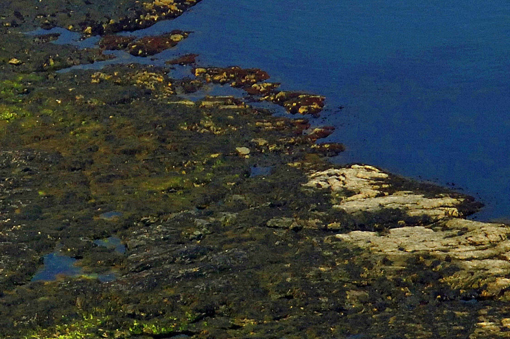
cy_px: 218
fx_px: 4768
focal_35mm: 337
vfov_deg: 4.1
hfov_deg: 6.0
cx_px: -293
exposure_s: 1/1000
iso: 400
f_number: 6.7
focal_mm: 58
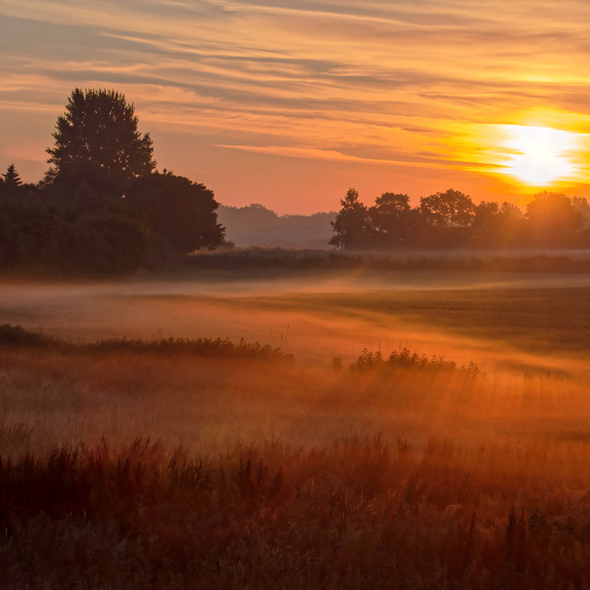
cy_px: 296
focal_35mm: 145
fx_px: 2789
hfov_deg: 12.1
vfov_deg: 12.1
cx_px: 372
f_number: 8
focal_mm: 75
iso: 100
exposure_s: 1/320
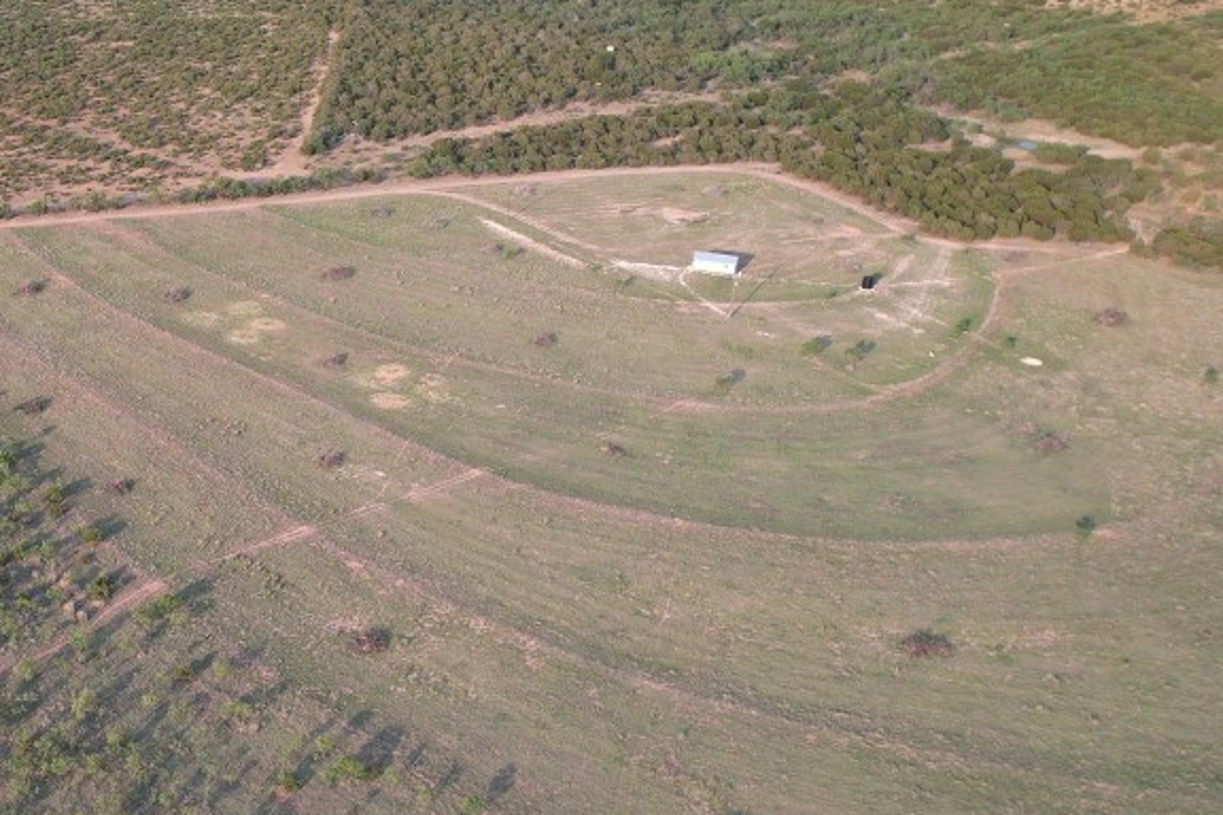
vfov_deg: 30.4
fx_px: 1495
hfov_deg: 40.6
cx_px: 89
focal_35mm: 44
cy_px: 516
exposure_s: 1/500
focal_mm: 8.38
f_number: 2.8
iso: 100
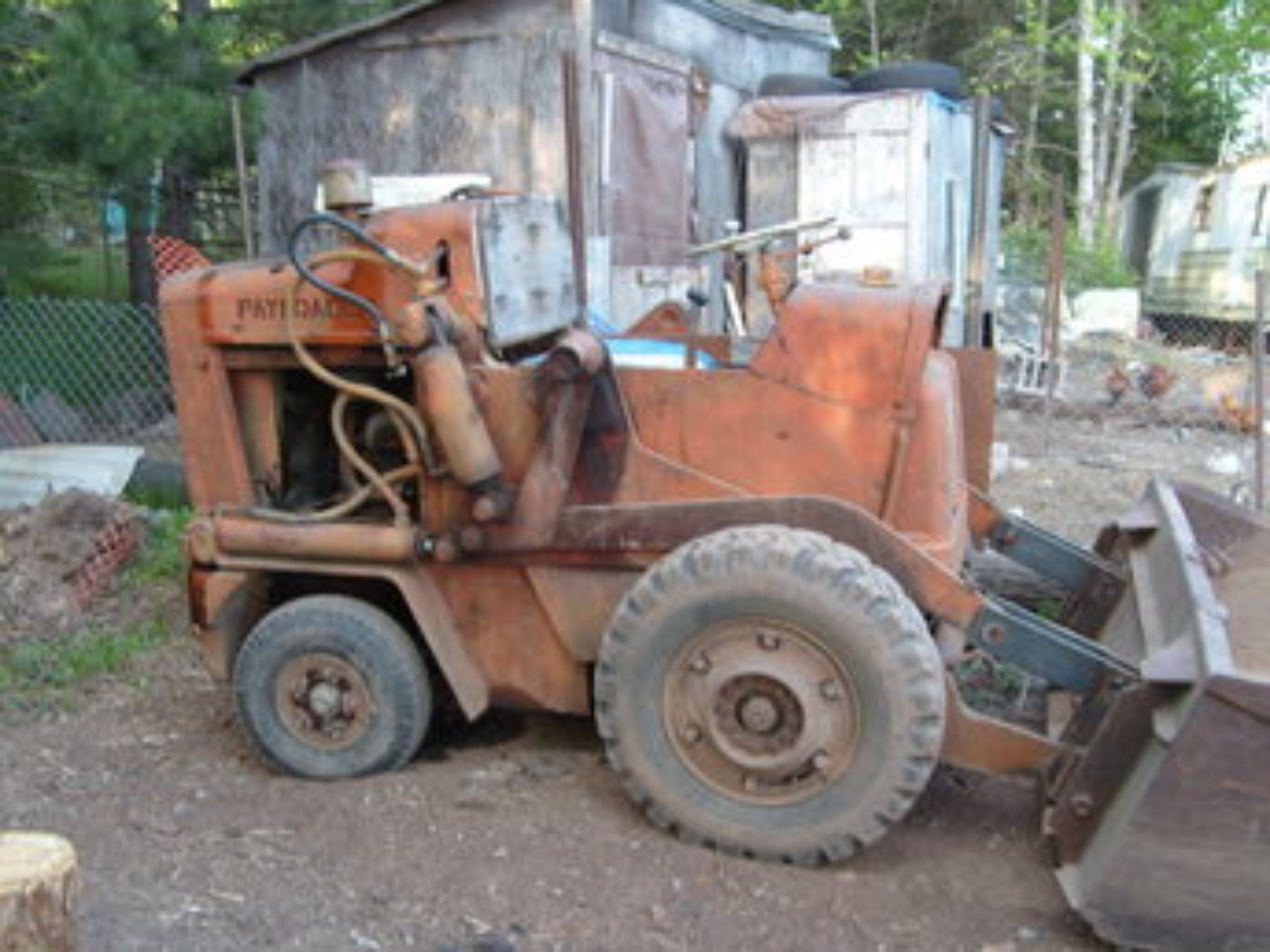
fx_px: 1284
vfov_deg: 40.7
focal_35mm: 35
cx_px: 635
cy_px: 476
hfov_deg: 52.6
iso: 80
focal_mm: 5.8
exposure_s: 1/45
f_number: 2.8
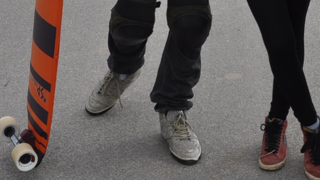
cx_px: 205
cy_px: -104
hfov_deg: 20.3
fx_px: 891
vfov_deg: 11.0
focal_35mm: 105
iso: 200
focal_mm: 22
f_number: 10
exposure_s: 1/400
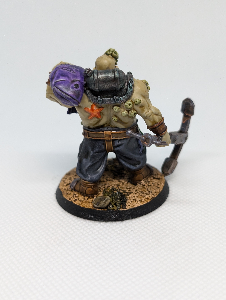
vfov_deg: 38.9
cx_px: 113
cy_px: 150
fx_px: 425
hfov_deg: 29.7
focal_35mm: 49
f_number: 1.68
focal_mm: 6.9
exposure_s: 1/122
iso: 82
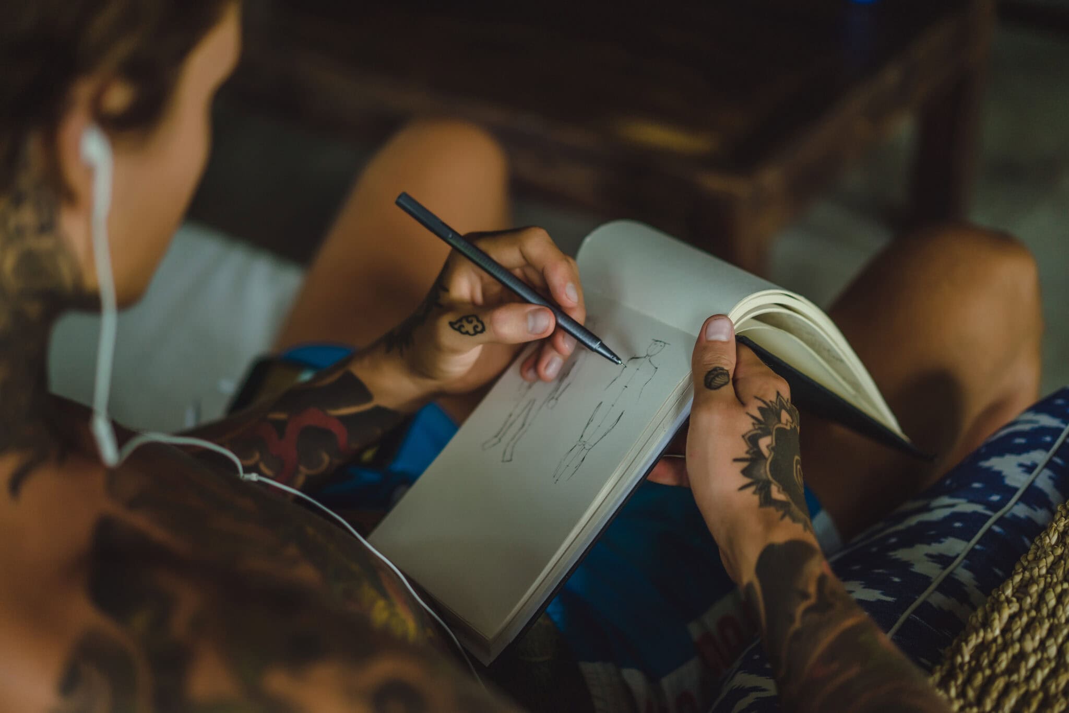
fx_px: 1633
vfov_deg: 24.6
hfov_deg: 36.2
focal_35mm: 55
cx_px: 534
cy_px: 356
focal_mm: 55
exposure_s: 1/250
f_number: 1.8
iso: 200
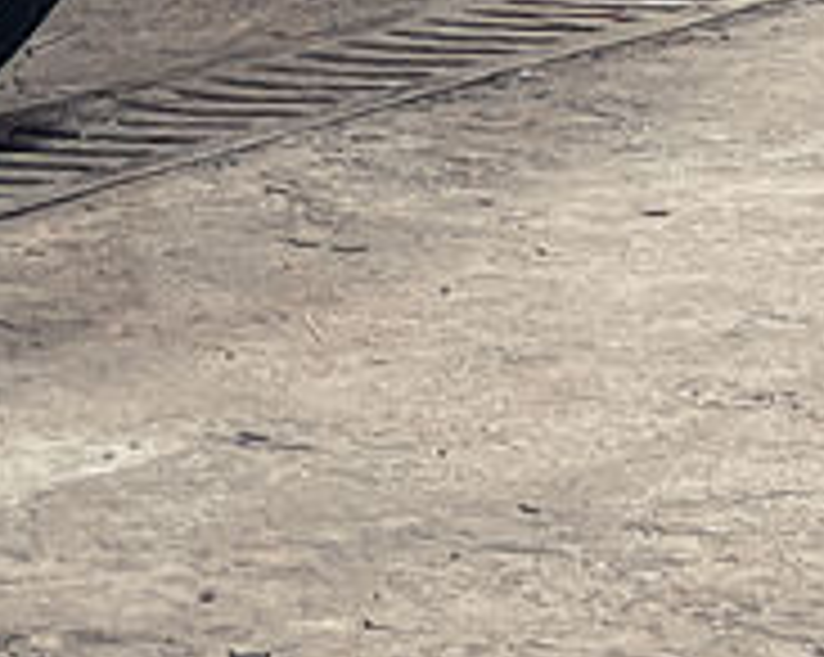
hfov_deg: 5.5
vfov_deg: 4.5
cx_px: -1607
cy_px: -1048
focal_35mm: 333
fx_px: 8112
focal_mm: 6
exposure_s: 1/50
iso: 400
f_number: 2
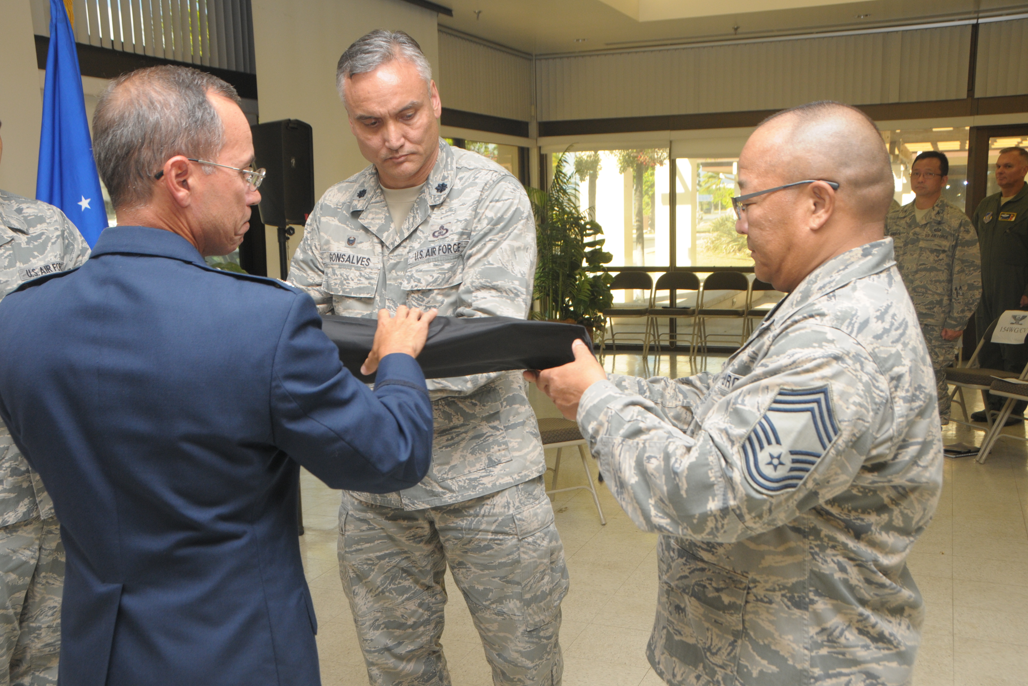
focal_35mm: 37
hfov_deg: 51.9
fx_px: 1056
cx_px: 510
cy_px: 343
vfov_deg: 35.9
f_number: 5.6
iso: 500
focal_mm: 24
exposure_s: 1/100
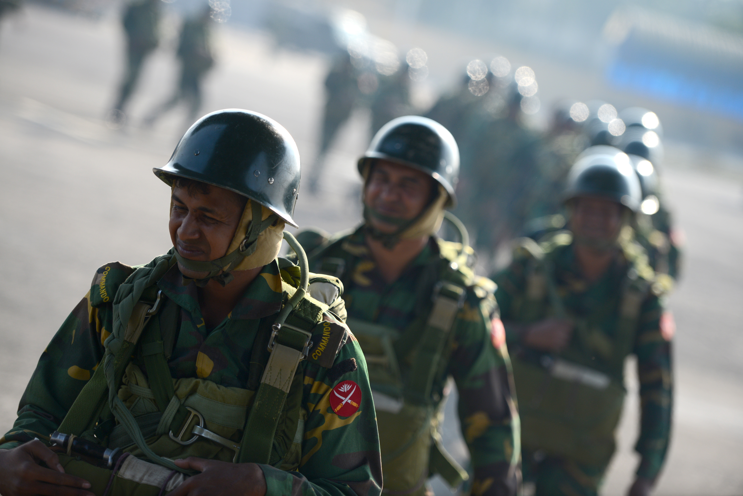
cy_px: 248
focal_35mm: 130
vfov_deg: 10.6
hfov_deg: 15.8
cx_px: 372
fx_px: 2684
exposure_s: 1/2500
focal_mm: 130
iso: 250
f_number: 2.8
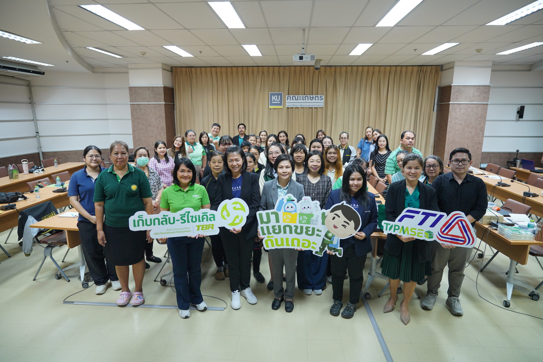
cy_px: 181
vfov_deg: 55.1
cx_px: 272
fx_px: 347
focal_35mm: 23
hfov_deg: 76.1
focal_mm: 23
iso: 2000
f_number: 4
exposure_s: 1/160
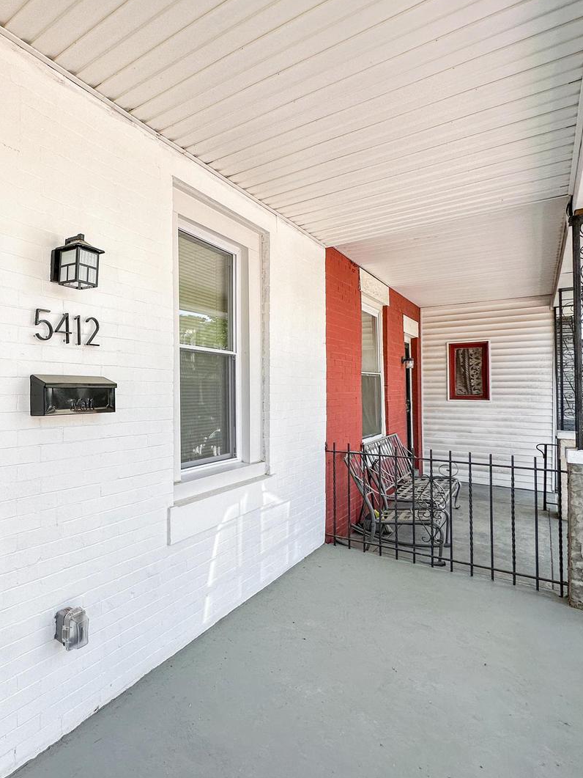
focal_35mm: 19
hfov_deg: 63.6
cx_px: 128
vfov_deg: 84.7
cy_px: 389
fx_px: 427
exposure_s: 1/596
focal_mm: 2.22
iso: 40
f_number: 2.2
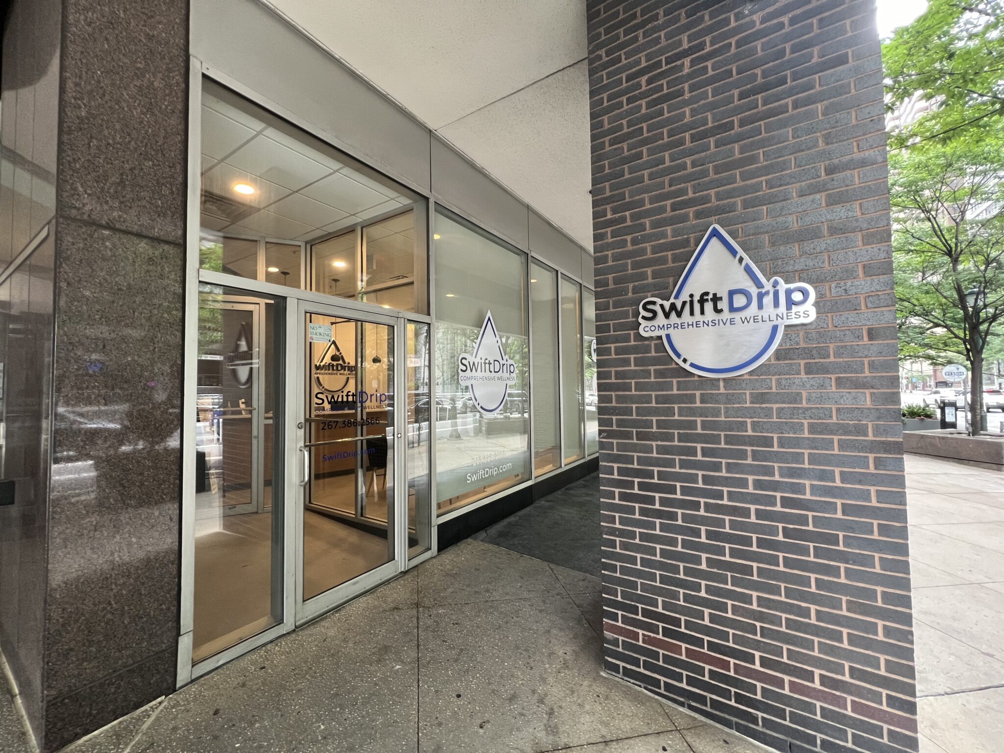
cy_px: 376
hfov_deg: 106.2
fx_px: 377
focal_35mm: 13
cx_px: 502
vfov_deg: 89.9
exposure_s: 1/99
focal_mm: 1.57
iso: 200
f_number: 1.8
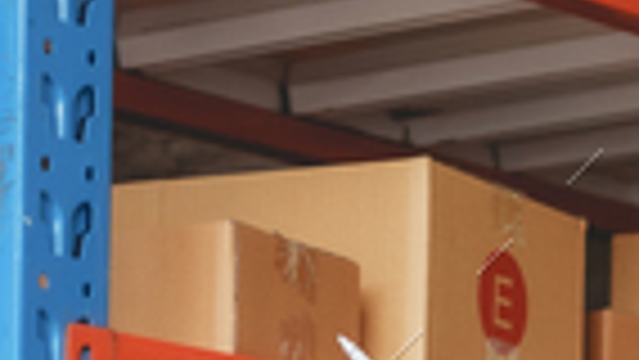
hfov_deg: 9.4
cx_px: 788
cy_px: 826
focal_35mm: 227
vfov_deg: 5.2
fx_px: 3848
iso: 200
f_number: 2
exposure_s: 1/200
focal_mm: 35
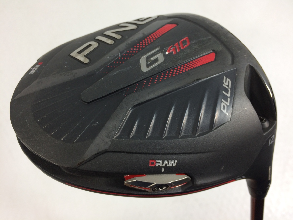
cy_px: 110
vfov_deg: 48.2
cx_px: 146
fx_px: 245
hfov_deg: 61.7
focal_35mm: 29
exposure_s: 1/50
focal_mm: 4.15
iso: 40
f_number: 2.2
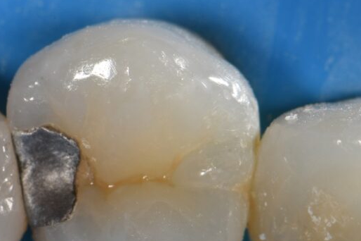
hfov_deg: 6.6
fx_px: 3137
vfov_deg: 4.4
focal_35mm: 313
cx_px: 150
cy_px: 186
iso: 200
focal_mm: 105
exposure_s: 1/160
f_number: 32
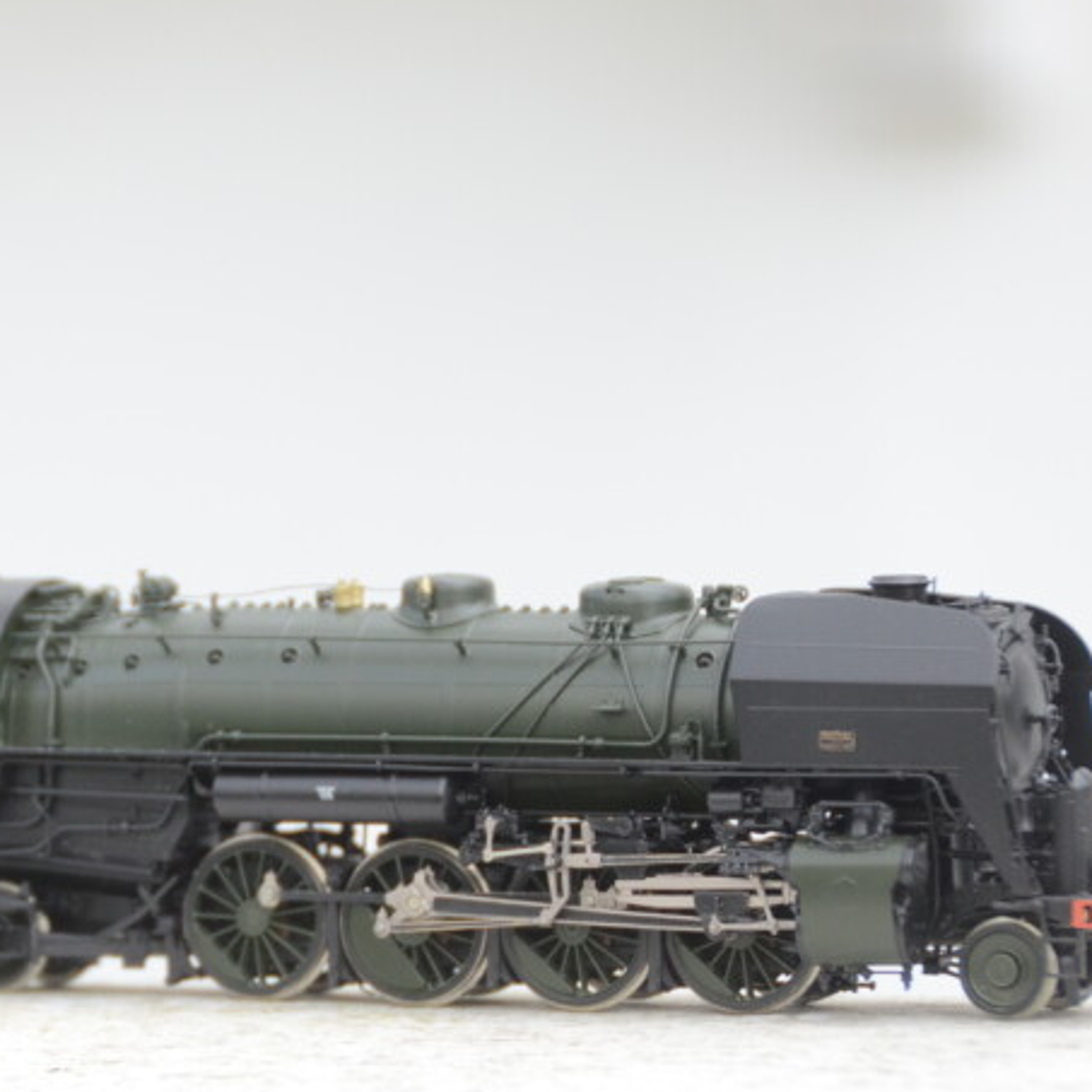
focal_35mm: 259
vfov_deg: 6.8
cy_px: 750
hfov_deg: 6.7
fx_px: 9244
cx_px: 106
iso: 640
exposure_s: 1/250
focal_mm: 90
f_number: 5.3
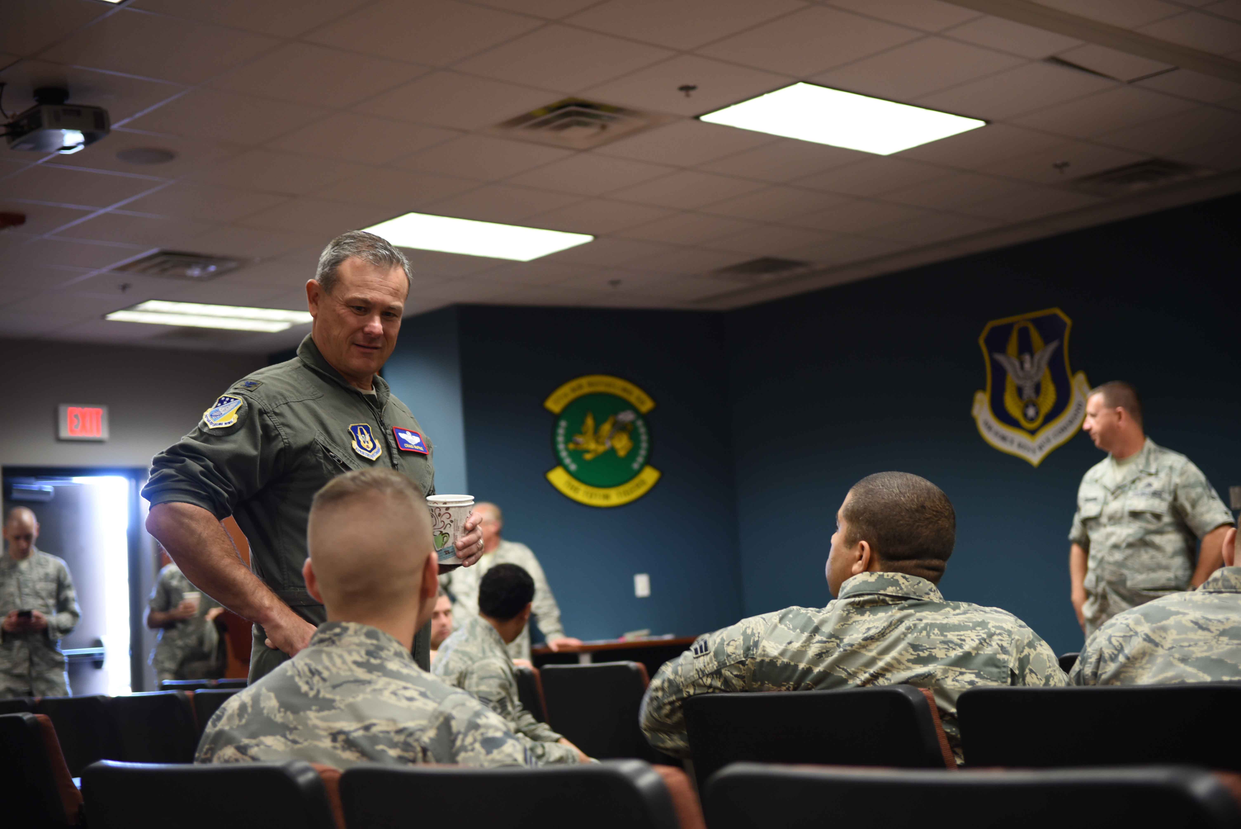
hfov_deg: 36.2
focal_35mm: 55
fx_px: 1897
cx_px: 620
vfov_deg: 24.6
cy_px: 414
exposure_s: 1/60
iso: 1250
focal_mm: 55
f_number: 2.8
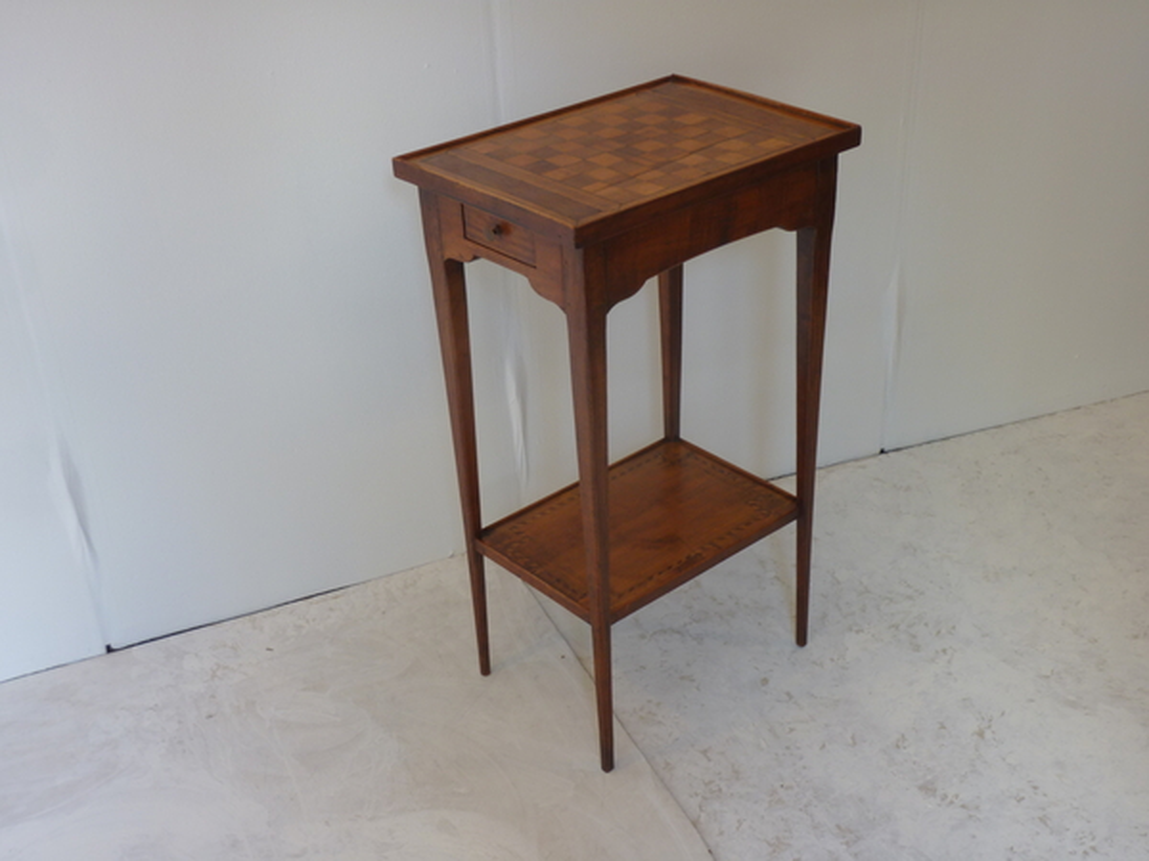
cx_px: 574
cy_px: 430
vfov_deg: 34.3
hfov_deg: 44.8
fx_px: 1394
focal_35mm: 42
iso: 80
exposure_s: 1/8
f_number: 3.7
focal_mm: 6.9
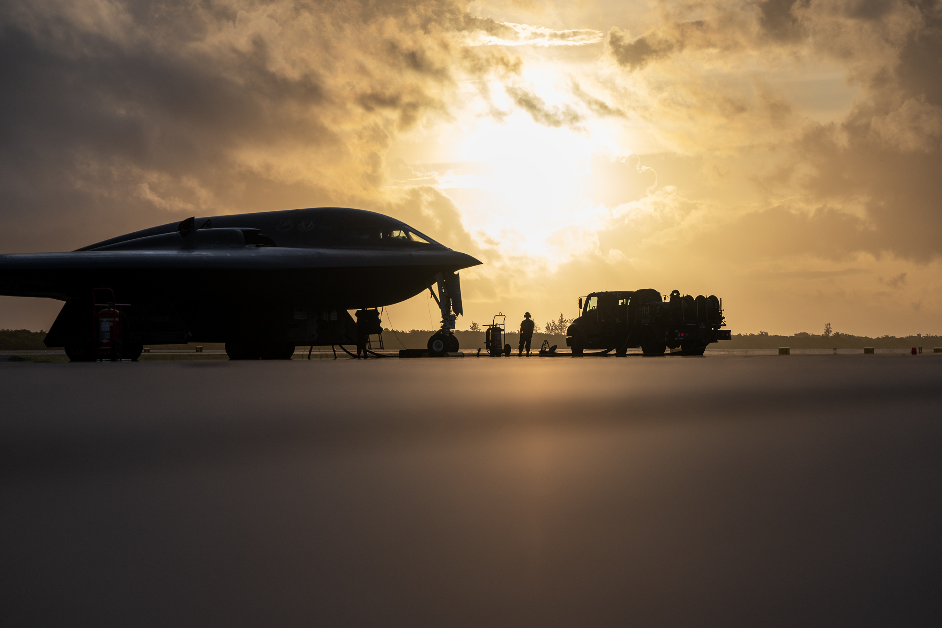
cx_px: 471
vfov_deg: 13.4
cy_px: 314
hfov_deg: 20.0
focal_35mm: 102
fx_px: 2669
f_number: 2.8
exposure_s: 1/4000
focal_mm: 102
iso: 100
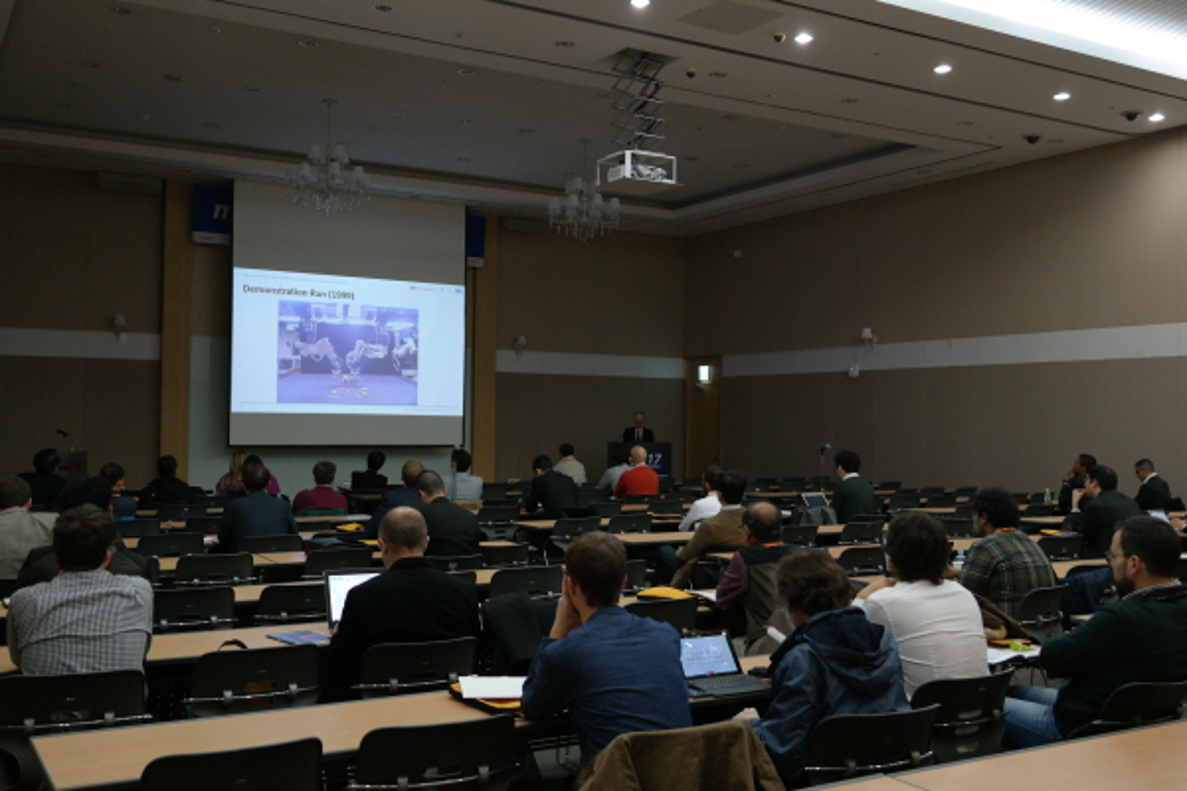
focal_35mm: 36
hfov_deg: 53.1
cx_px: 594
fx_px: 1187
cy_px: 396
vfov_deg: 36.9
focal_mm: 24
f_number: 3.5
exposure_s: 1/50
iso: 800
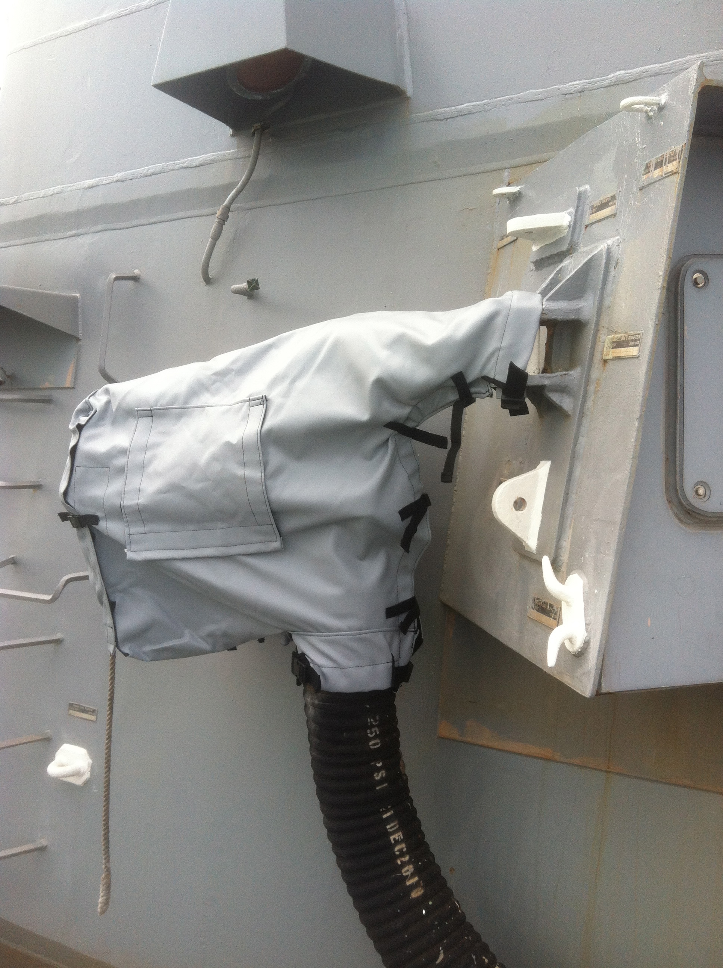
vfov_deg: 52.7
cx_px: 362
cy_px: 484
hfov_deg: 40.6
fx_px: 977
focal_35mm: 35
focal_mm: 3.85
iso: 80
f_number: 2.8
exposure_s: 1/499
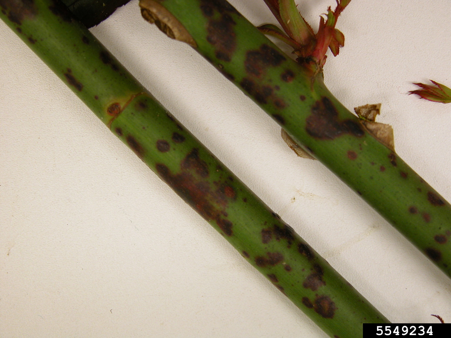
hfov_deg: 20.0
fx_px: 1277
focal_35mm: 98
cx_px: 226
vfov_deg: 15.1
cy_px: 169
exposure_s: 1/8.4
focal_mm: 25.4
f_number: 3.6
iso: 100
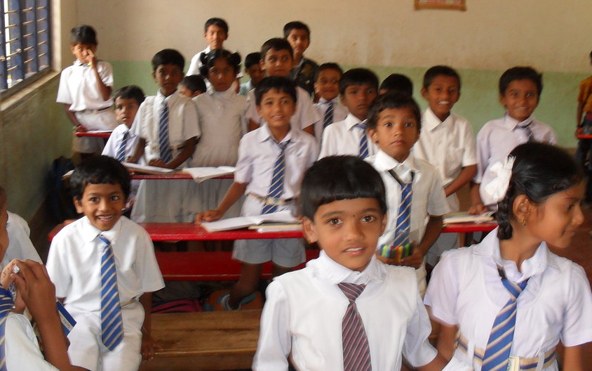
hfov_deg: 44.3
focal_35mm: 45
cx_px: 316
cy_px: 173
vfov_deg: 28.6
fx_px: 726
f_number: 3.2
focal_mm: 6.3
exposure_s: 1/45
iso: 200
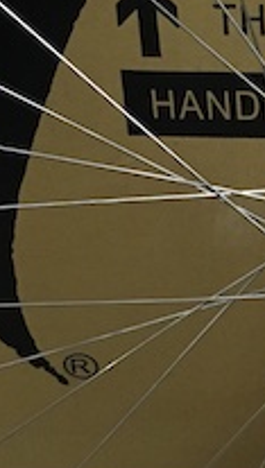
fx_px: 1518
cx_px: 362
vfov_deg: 17.5
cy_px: 280
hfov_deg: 9.8
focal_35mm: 122
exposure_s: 1/30
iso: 125
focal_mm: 4.15
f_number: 2.2
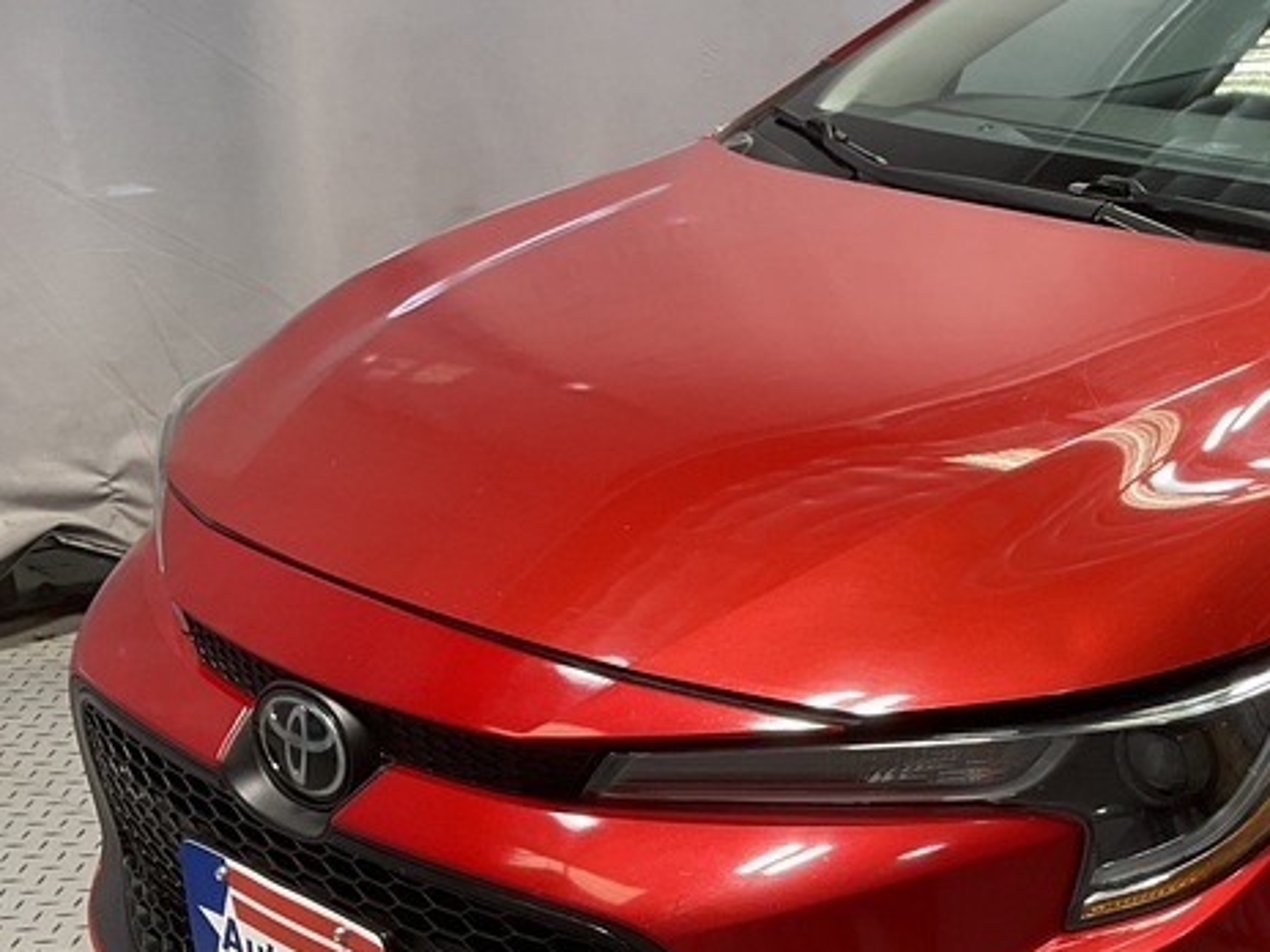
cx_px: 1311
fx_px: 2201
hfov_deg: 29.7
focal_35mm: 60
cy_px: 648
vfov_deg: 24.3
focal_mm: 3
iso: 40
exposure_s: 1/60
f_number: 1.8
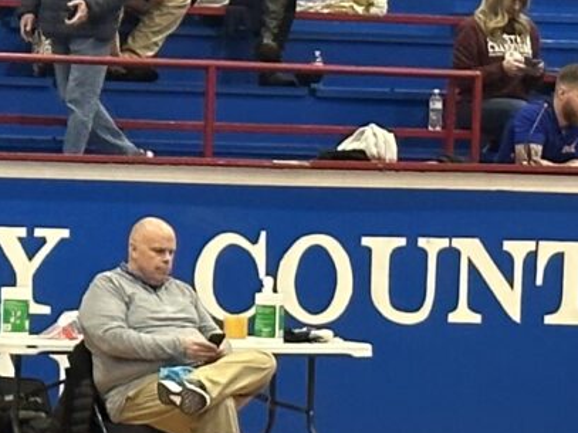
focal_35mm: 302
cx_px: -388
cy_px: 315
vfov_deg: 4.9
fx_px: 5041
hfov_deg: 6.4
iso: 160
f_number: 1.78
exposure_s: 1/60
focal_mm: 6.86
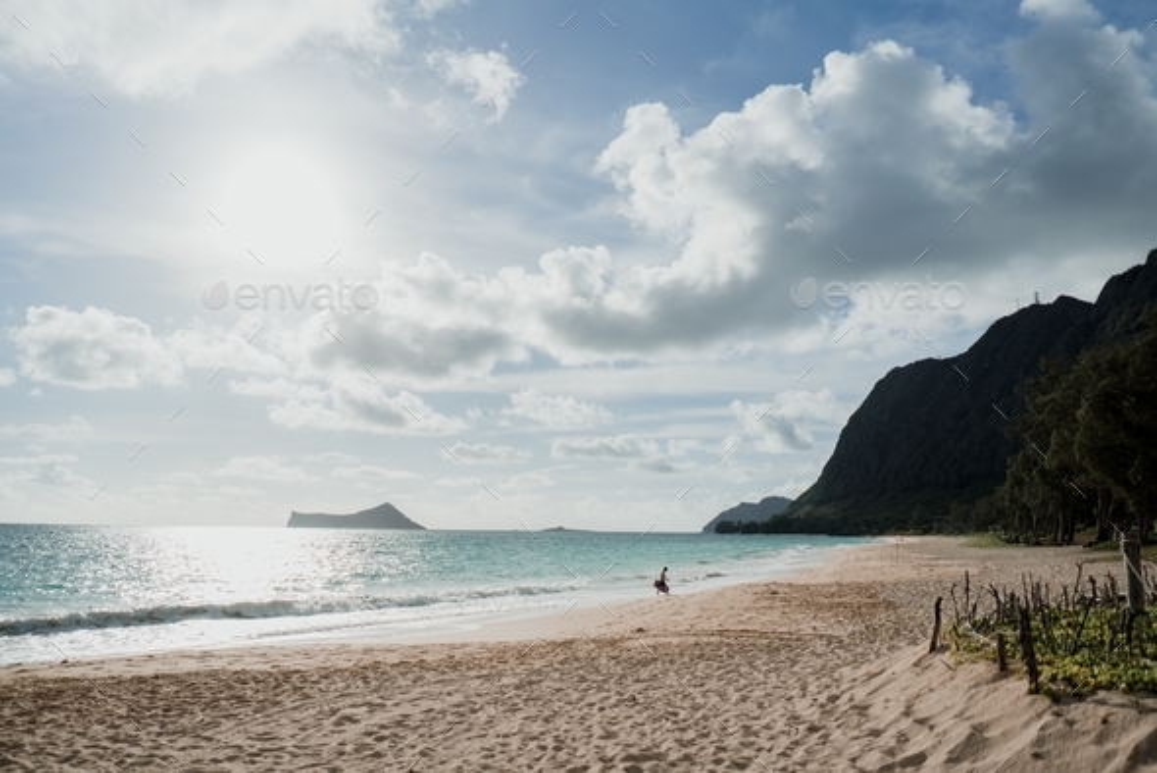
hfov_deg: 65.4
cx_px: 578
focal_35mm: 28
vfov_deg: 46.4
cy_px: 386
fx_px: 900
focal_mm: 28
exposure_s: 1/8000
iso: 100
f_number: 2
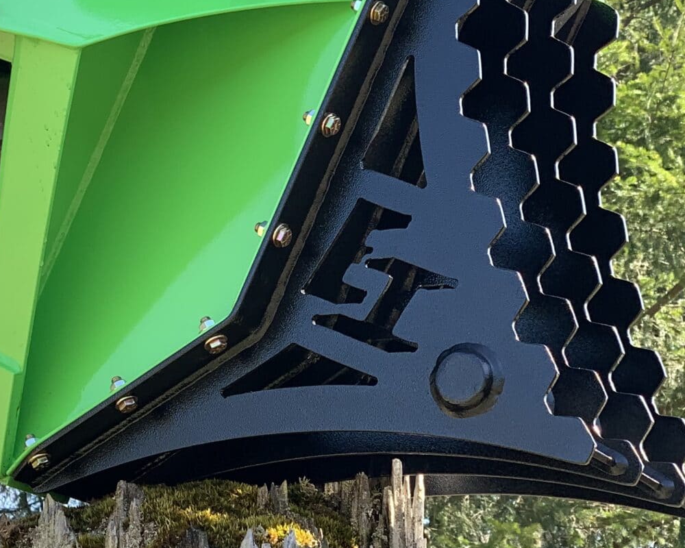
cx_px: -115
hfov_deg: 14.4
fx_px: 2636
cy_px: 166
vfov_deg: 11.9
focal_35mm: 130
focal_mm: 6
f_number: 2.4
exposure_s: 1/130
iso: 16
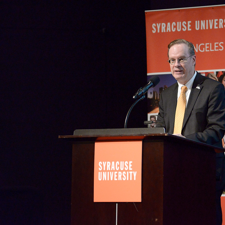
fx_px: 1883
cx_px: 165
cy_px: 113
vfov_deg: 6.8
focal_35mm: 256
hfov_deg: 6.8
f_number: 3.5
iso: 6400
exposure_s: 1/125
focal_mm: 200
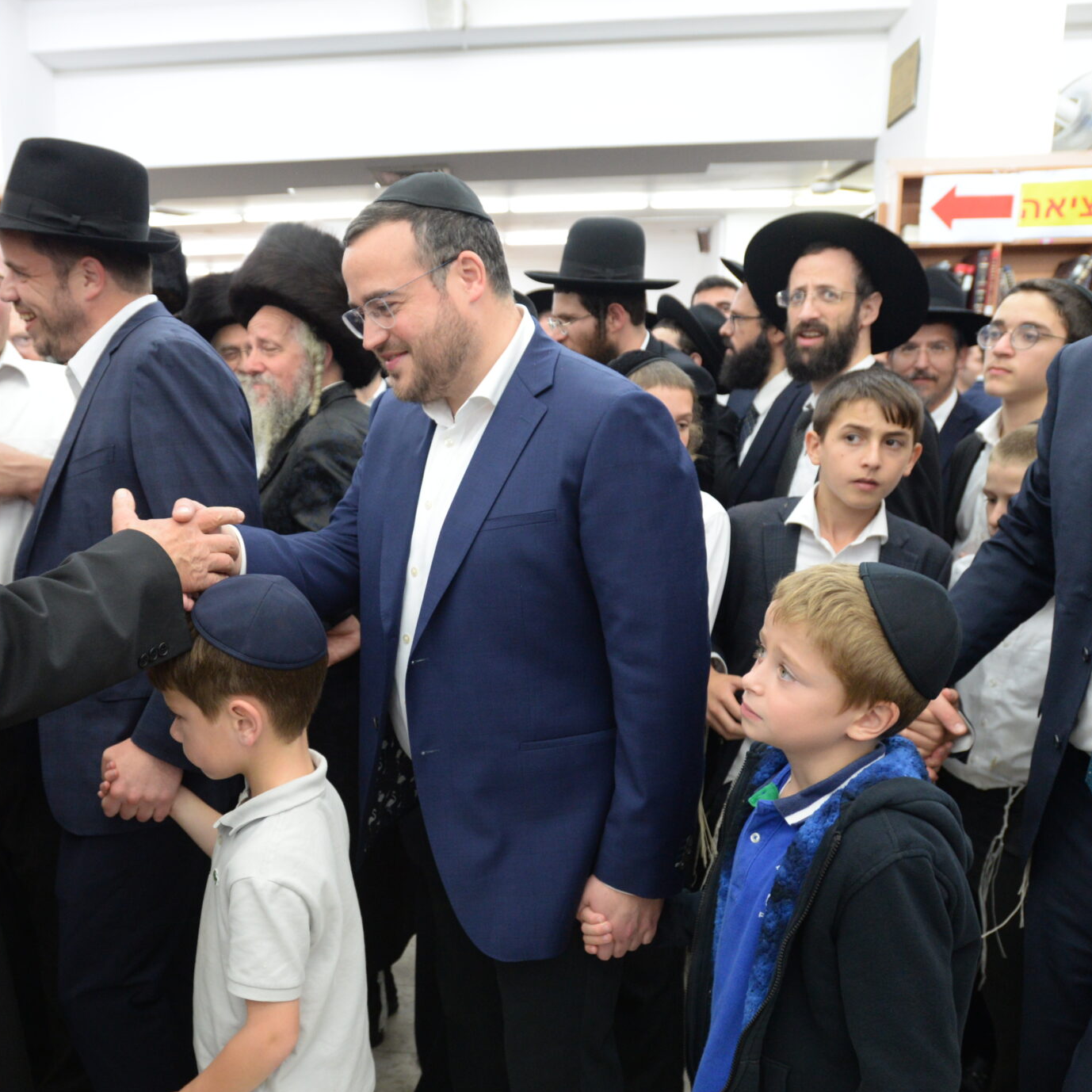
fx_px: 1071
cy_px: 630
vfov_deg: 53.8
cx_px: 368
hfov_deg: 53.0
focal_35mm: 30
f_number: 4
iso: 1600
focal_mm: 19
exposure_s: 1/250
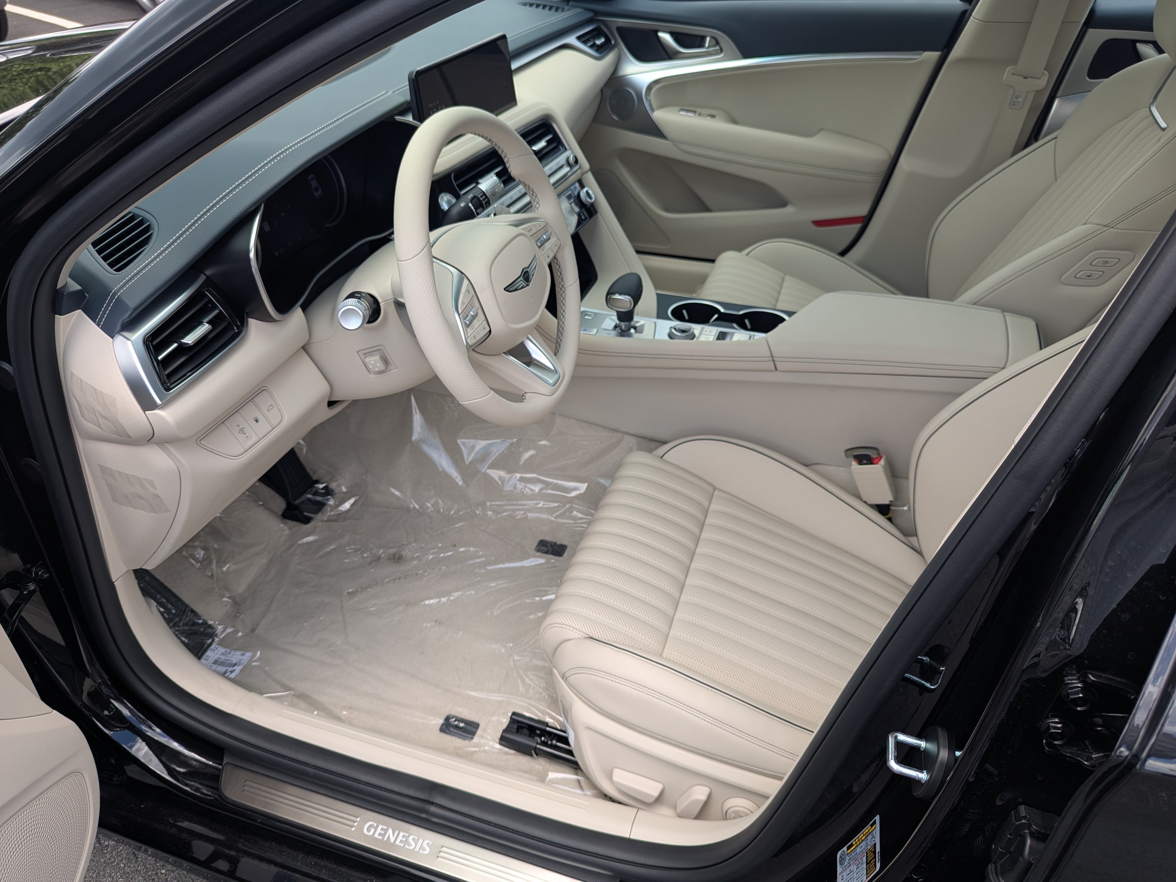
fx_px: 815
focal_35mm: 24
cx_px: 588
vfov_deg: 56.8
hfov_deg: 71.6
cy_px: 441
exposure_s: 1/458
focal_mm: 6.81
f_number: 1.85
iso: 40
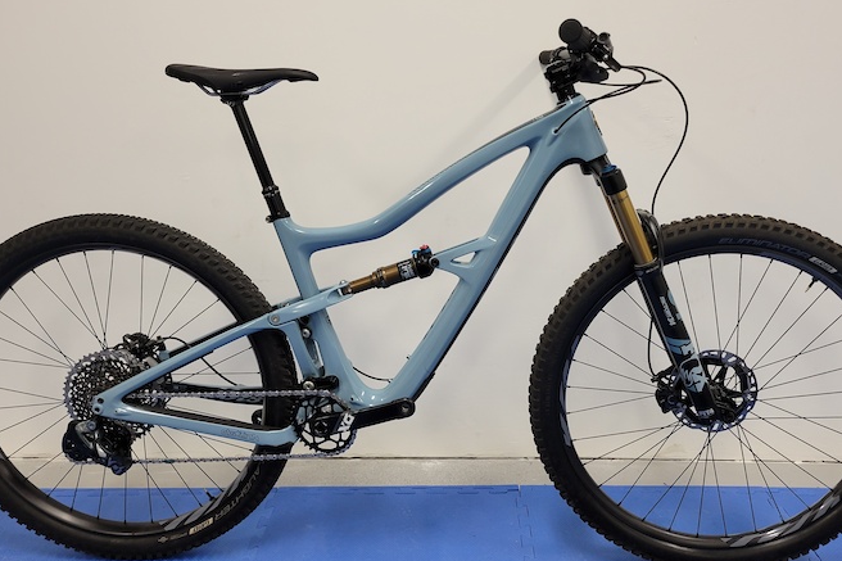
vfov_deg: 39.9
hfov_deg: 57.2
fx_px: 772
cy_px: 267
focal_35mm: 33
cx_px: 447
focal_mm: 5.4
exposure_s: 1/119
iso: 250
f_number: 1.8
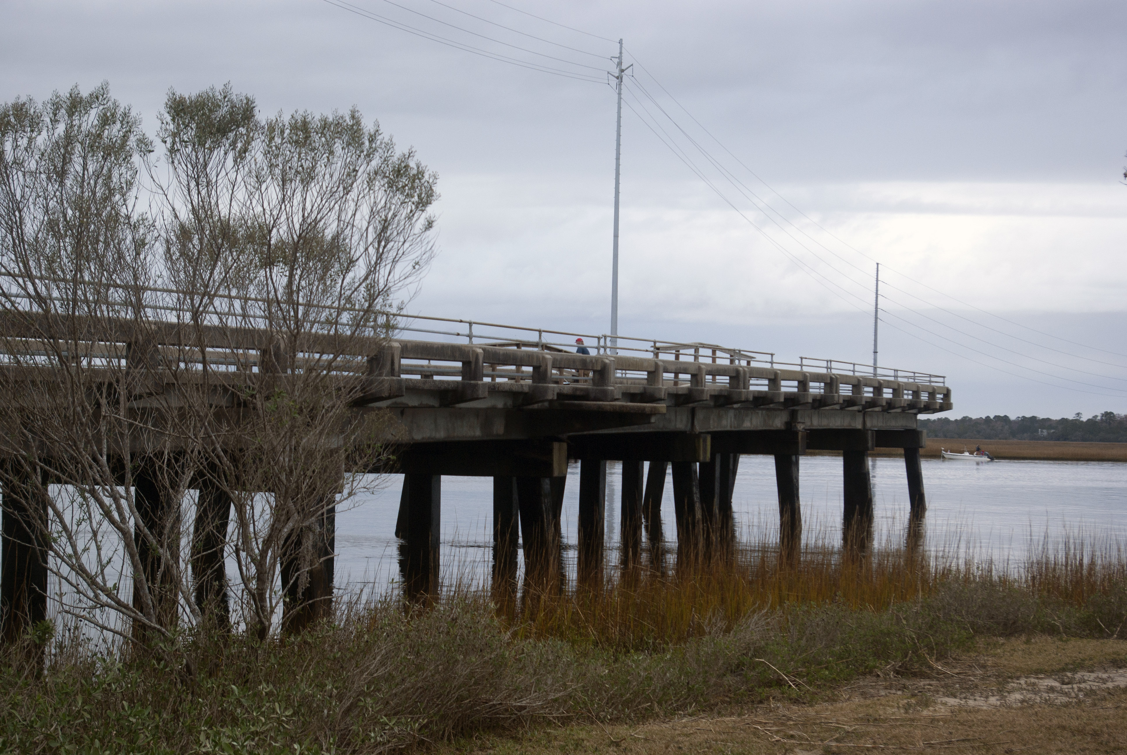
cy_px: 378
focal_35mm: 64
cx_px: 564
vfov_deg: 21.1
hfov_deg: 31.2
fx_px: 2022
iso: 400
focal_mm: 43
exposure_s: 1/200
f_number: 8
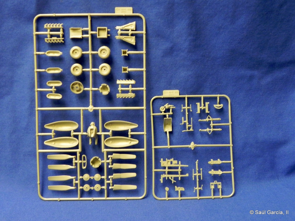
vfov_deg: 38.7
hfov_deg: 50.1
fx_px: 315
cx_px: 148
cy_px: 110
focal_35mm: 37
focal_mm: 6.6
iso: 400
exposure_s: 1/20
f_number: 3.2
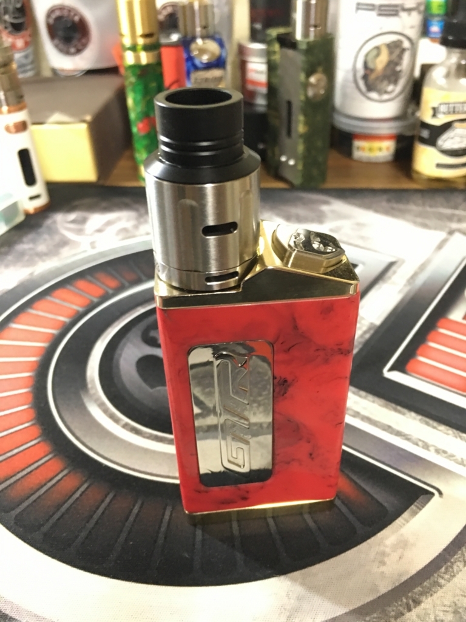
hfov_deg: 48.2
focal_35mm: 29
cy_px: 311
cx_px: 233
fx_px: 521
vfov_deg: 61.7
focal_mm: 4.15
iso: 50
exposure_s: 1/4
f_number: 2.2
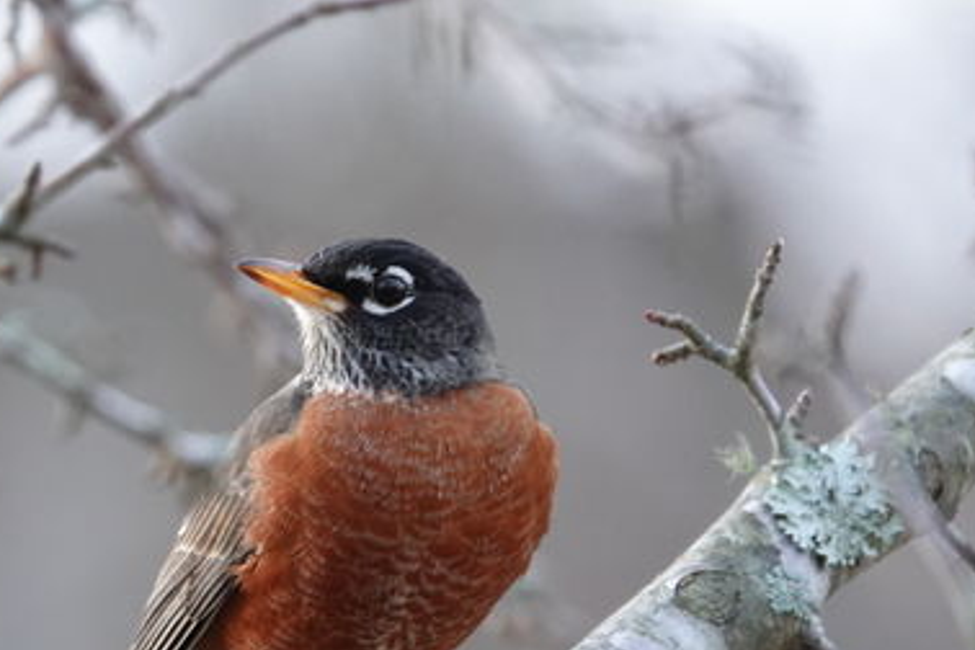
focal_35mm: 1015
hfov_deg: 2.0
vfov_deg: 1.4
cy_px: 486
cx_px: 333
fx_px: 27487
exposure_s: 1/50
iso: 800
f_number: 4
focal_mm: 220
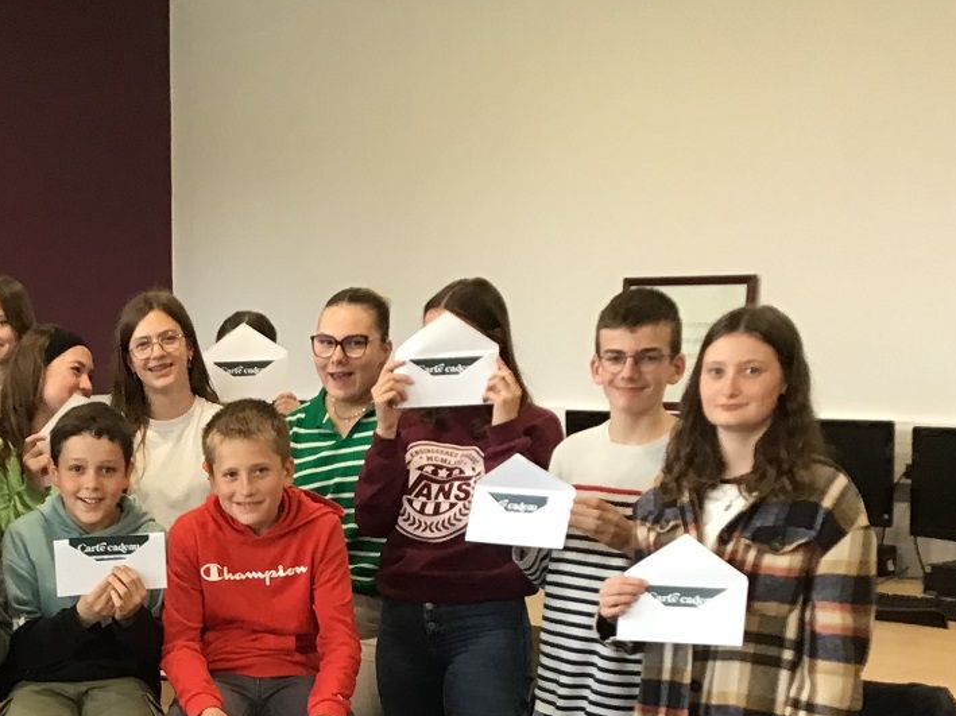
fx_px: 1932
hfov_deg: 26.8
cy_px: 773
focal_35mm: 70
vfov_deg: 20.1
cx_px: 81
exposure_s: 1/33
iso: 80
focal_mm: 3.3
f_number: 2.4
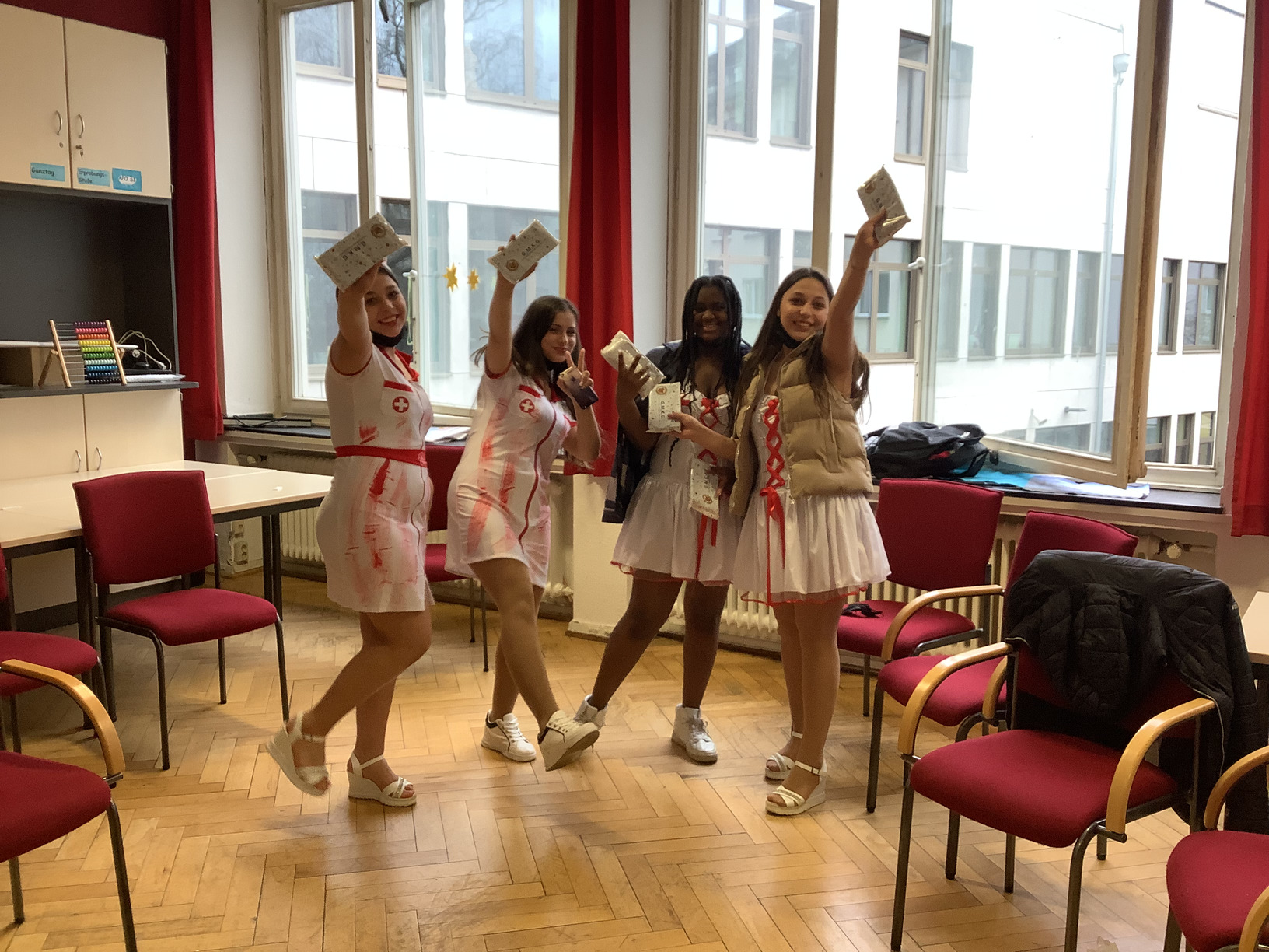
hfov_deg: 58.4
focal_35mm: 31
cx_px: 634
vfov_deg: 45.4
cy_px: 476
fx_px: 1136
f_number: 2.4
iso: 64
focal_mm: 3.3
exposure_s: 1/50
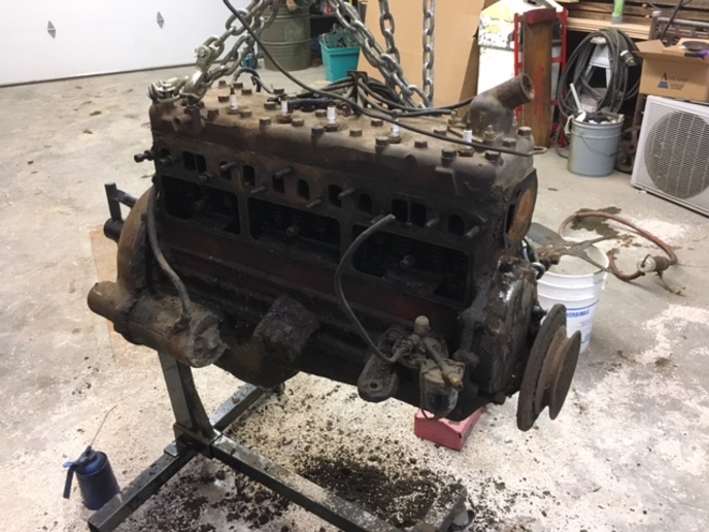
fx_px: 594
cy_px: 266
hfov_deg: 61.7
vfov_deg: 48.2
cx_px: 354
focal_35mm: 29
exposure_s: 1/30
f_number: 2.2
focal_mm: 4.15
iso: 200
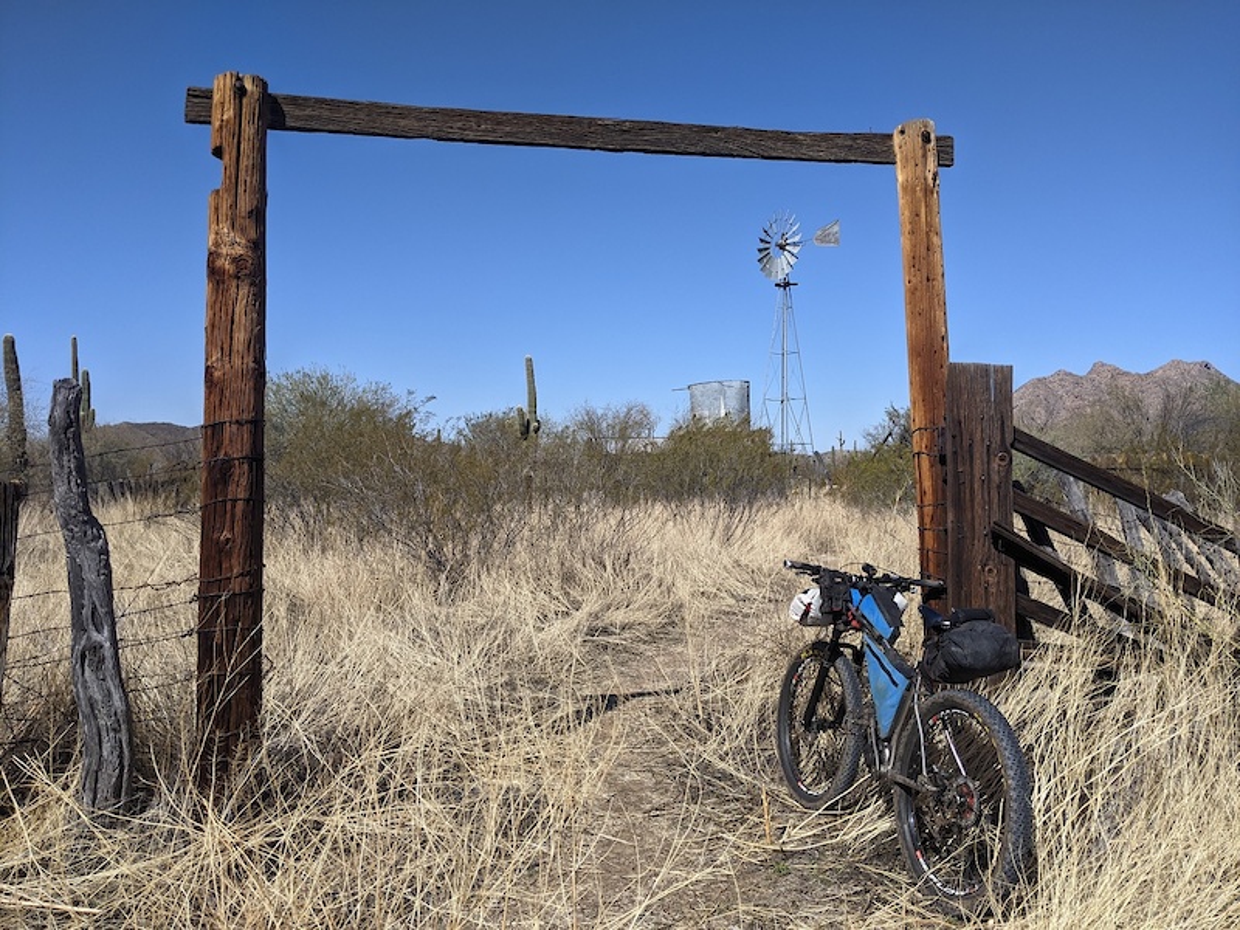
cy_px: 465
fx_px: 967
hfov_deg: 65.3
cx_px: 620
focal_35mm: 27
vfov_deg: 51.4
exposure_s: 1/3906
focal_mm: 4.44
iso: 67
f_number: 1.8
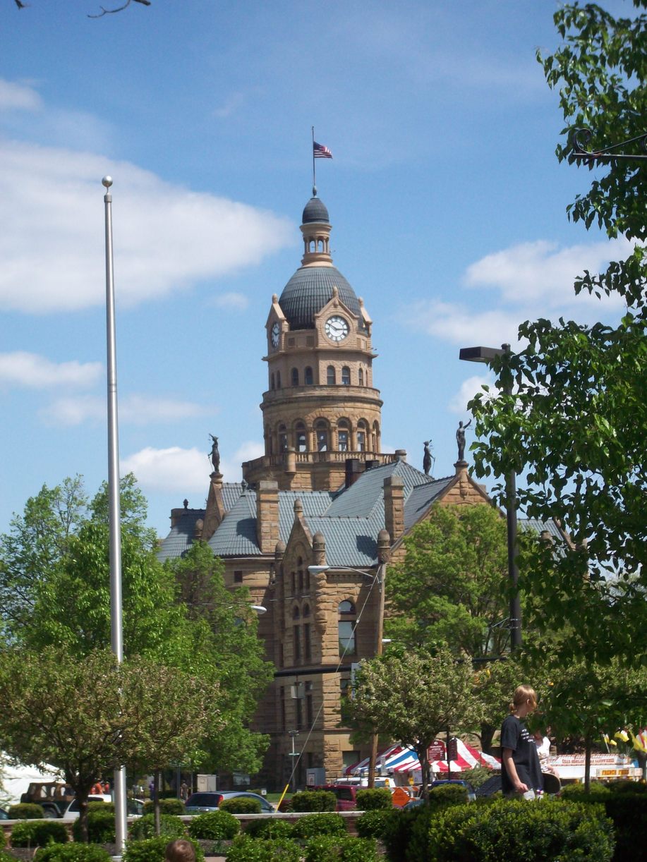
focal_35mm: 111
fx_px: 2765
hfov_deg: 13.3
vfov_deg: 17.7
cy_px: 431
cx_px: 324
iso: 80
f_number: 5.2
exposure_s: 1/546
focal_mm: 18.6
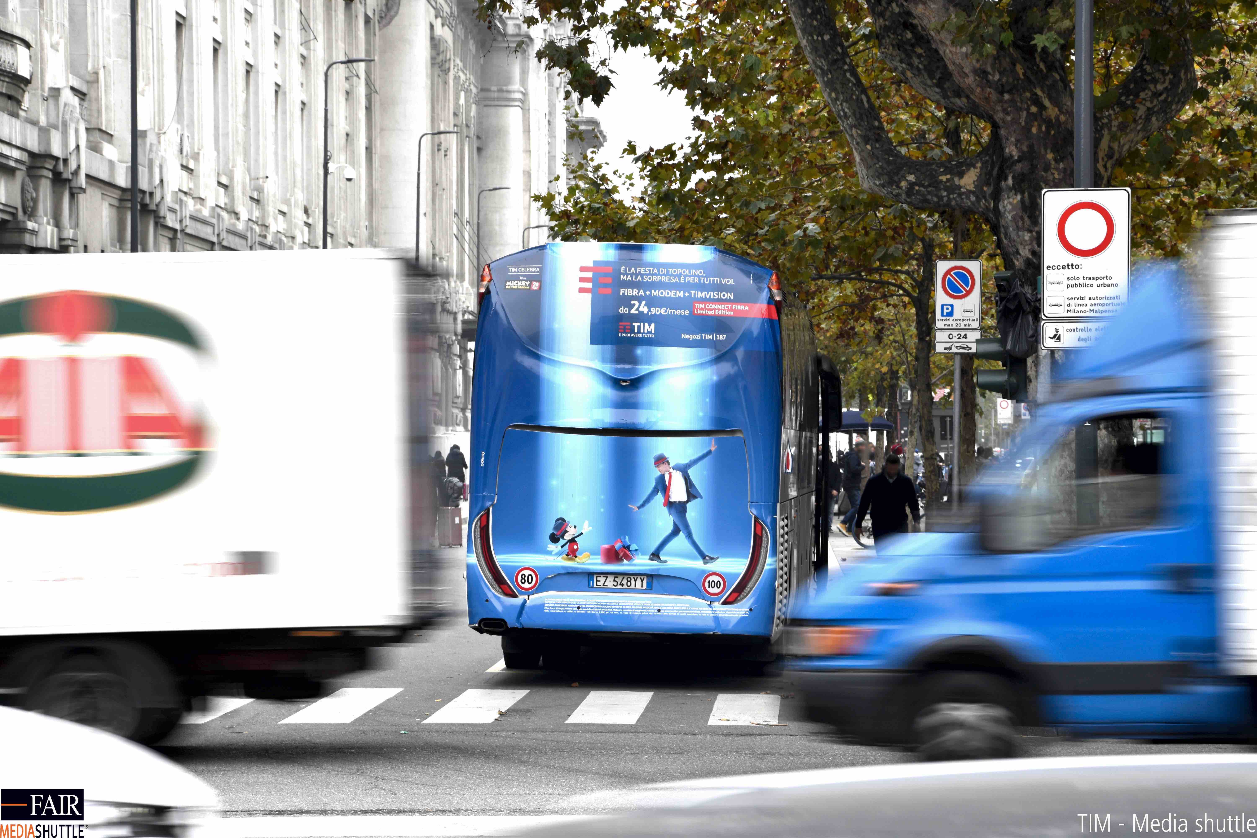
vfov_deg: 12.2
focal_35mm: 112
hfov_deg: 18.2
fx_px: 3928
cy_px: 419
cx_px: 628
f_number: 8
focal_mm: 75
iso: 100
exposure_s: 1/30
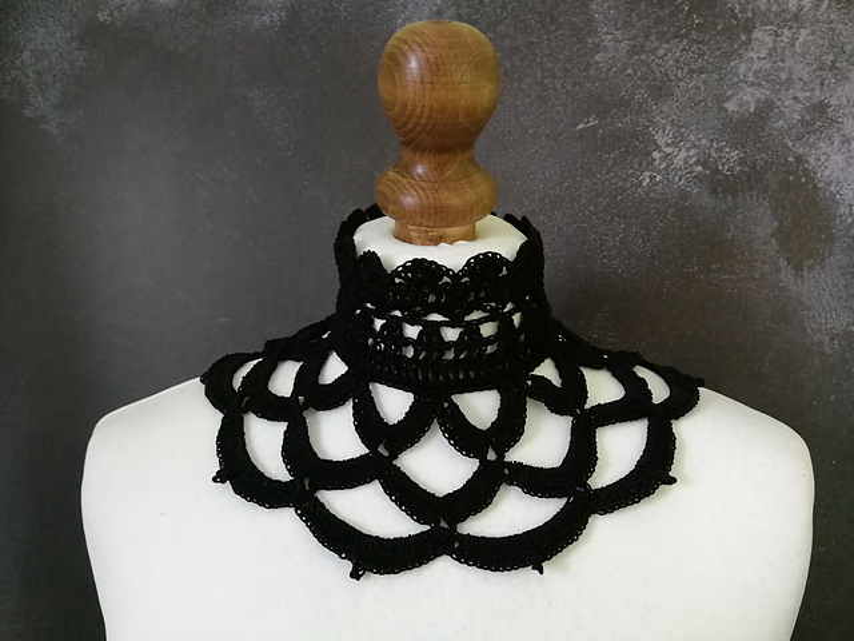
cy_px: 320
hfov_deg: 65.3
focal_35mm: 27
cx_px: 427
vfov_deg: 51.4
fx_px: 666
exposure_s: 1/40
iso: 400
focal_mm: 3.95
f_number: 2.2
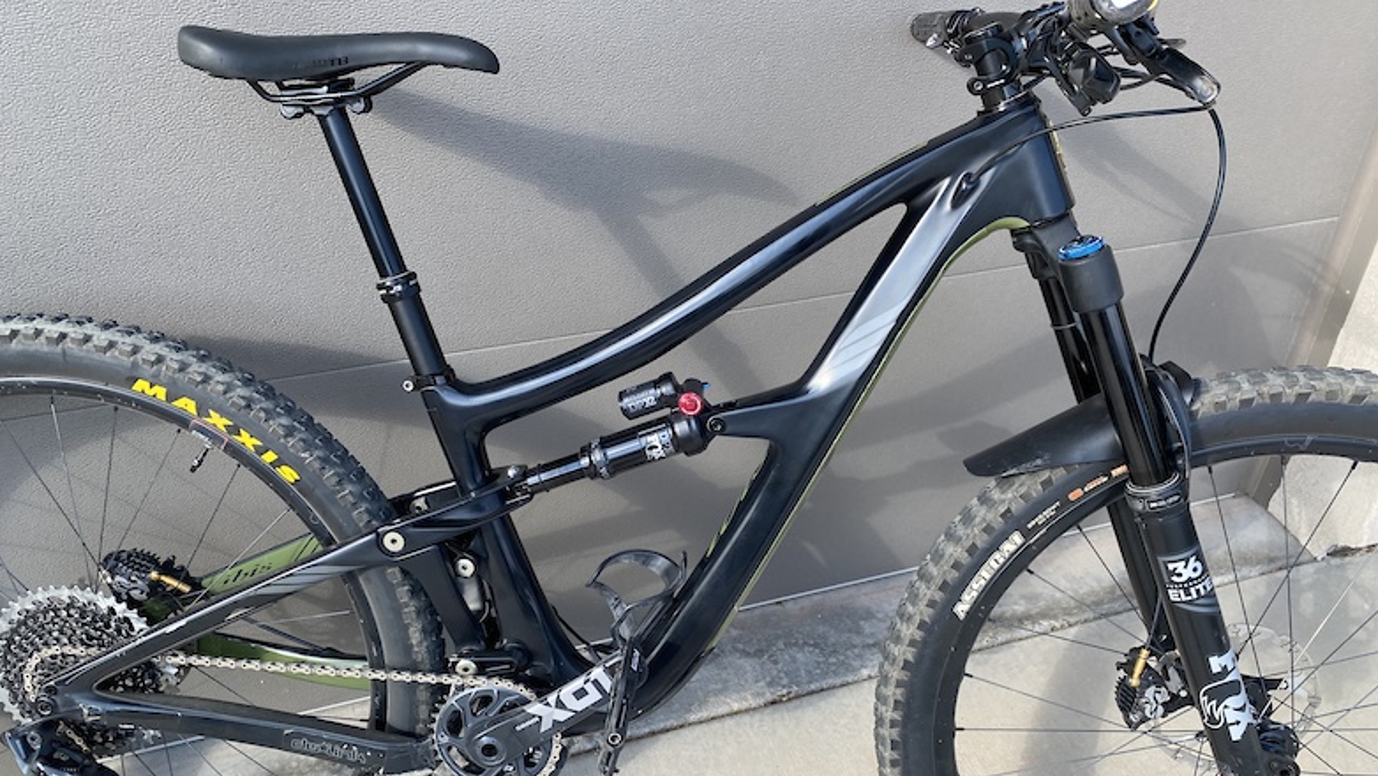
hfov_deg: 66.0
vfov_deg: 40.1
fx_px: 1060
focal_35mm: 29
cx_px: 686
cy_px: 441
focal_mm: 4.25
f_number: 1.8
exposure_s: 1/513
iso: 32
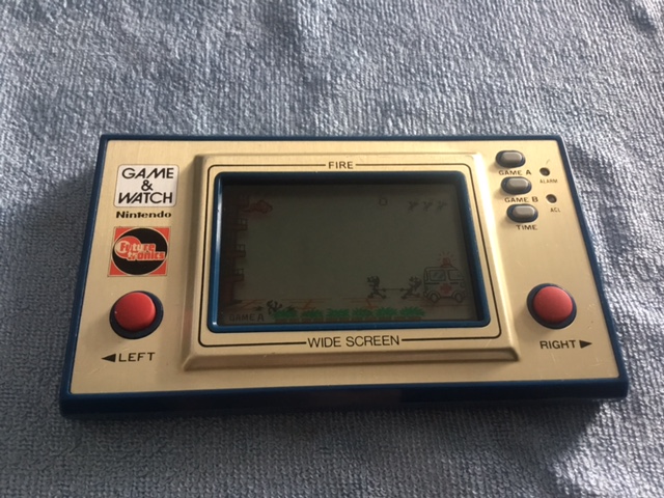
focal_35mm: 31
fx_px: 595
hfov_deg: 58.4
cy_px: 249
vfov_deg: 45.4
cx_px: 332
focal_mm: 3.3
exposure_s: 1/33
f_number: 2.4
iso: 160
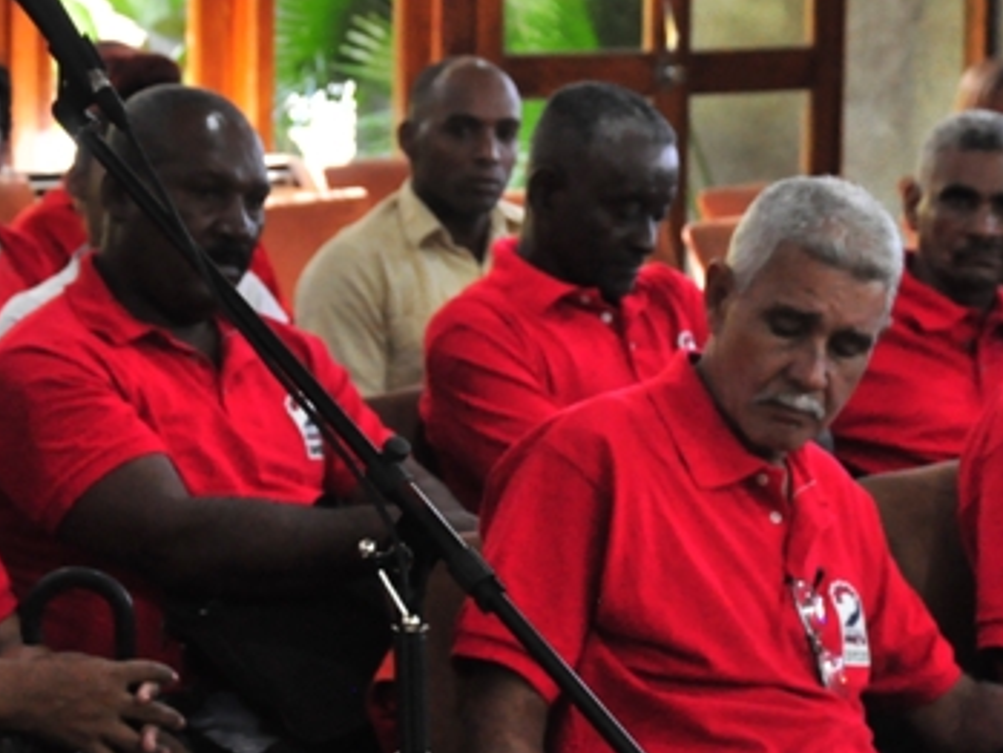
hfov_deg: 14.8
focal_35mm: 133
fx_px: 3855
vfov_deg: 11.1
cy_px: 282
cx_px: 494
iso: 1600
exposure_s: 1/60
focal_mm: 42
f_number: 4.8
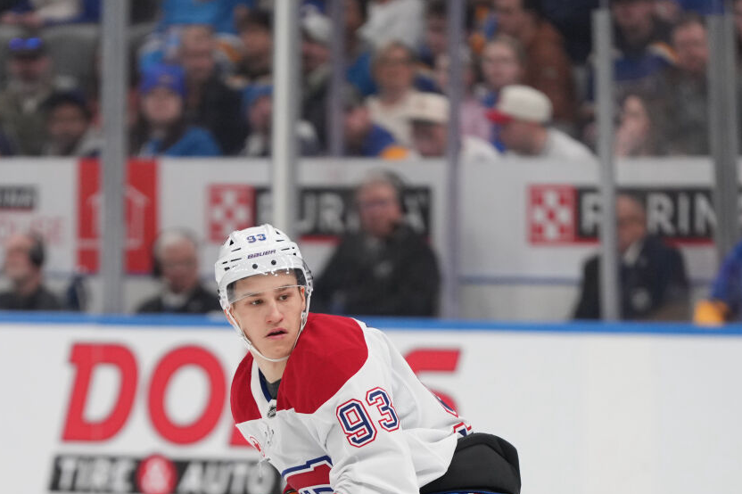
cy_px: 509
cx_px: 231
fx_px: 8735
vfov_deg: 3.2
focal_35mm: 424
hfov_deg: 4.9
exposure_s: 1/2500
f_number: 2.8
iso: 1600
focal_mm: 200
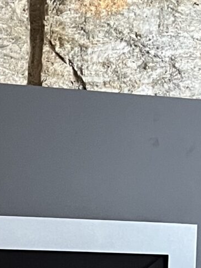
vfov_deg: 13.6
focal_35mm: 138
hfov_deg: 10.1
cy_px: 374
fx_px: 1067
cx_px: -183
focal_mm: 5.7
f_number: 1.5
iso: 500
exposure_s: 1/45
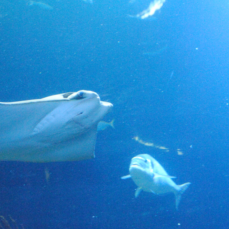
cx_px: 47
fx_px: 629
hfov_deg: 20.4
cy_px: 118
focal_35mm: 84
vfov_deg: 20.6
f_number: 5
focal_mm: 38
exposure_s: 1/80
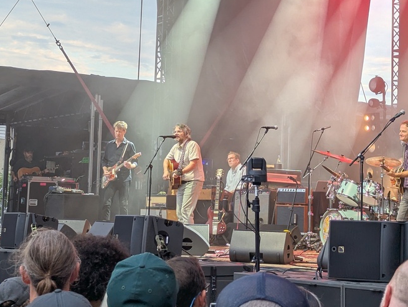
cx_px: 201
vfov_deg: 16.7
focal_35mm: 88
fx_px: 1039
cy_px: 76
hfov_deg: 22.2
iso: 45
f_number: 1.85
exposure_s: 1/158
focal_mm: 6.81
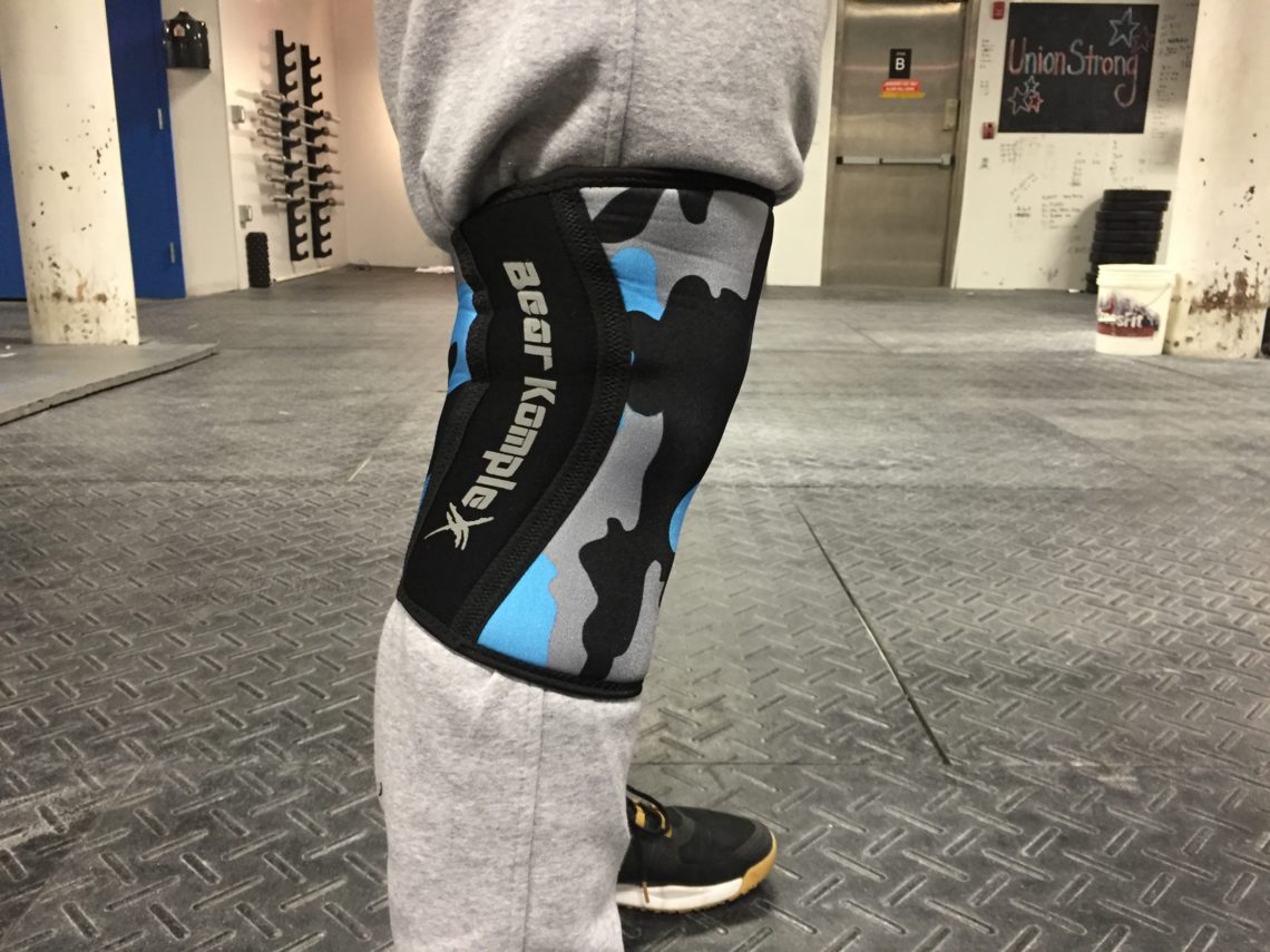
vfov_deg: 48.2
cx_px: 635
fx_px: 1064
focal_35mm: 29
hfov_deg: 61.7
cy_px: 476
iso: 160
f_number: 2.2
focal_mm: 4.15
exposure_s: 1/30
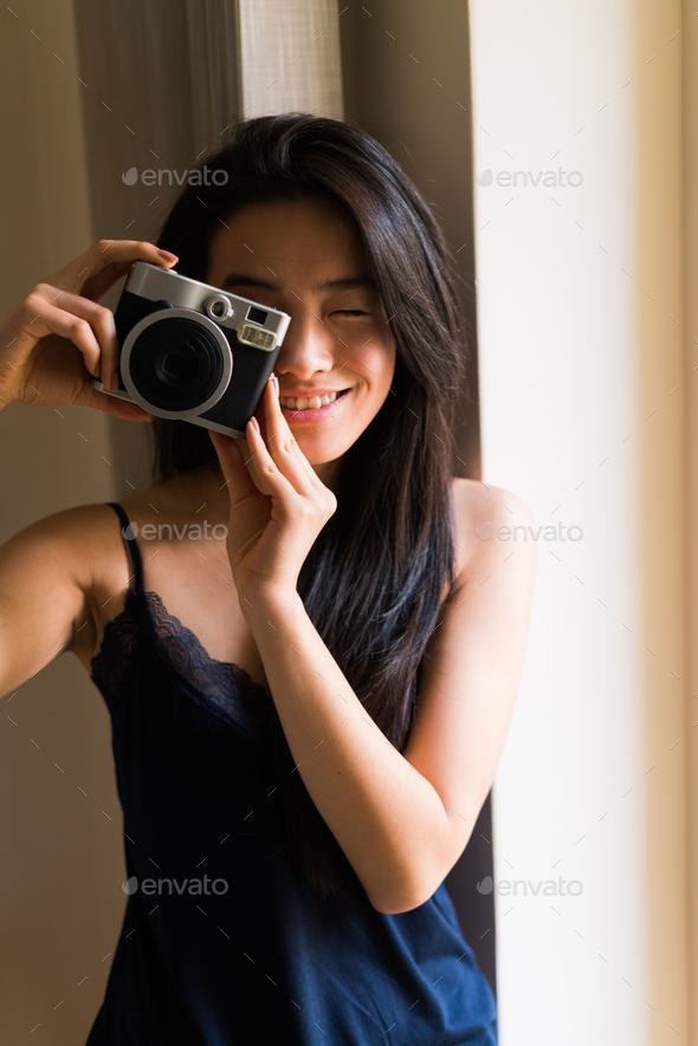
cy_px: 523
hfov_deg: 27.0
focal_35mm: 50
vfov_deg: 39.6
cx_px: 349
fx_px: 1454
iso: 500
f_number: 2.2
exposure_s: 1/125
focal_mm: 50
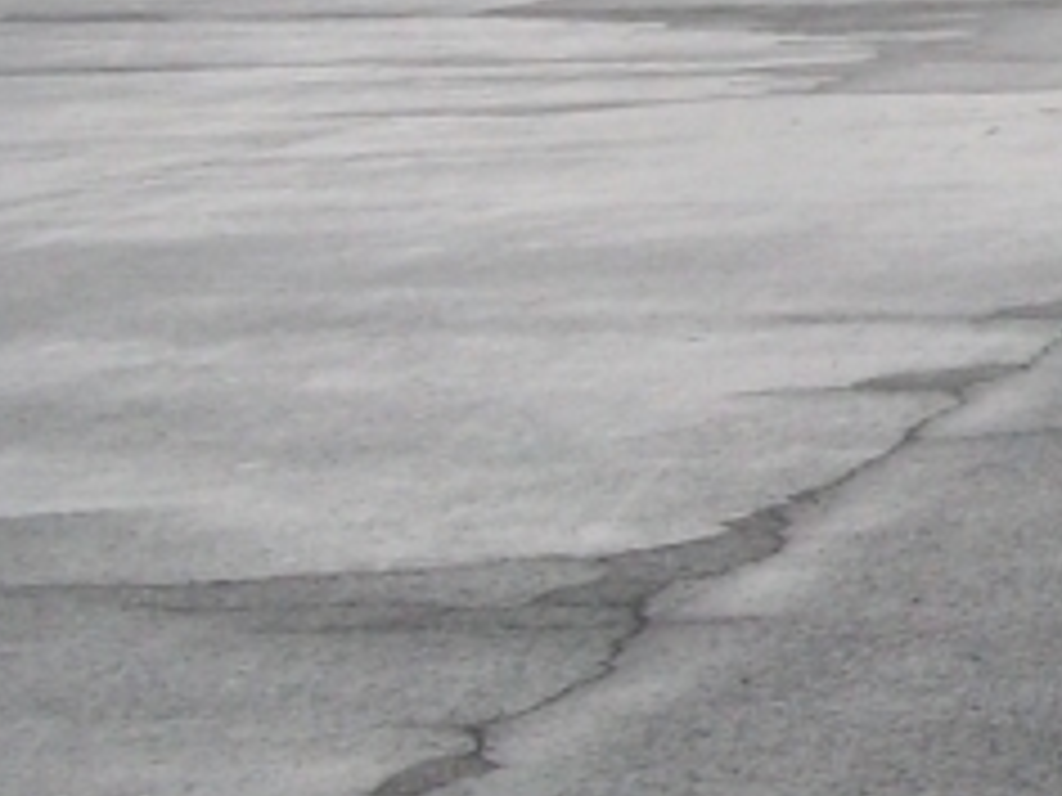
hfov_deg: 10.9
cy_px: 27
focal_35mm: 163
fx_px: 5001
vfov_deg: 9.1
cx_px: 2187
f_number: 2.9
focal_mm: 5.7
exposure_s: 1/160
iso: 80
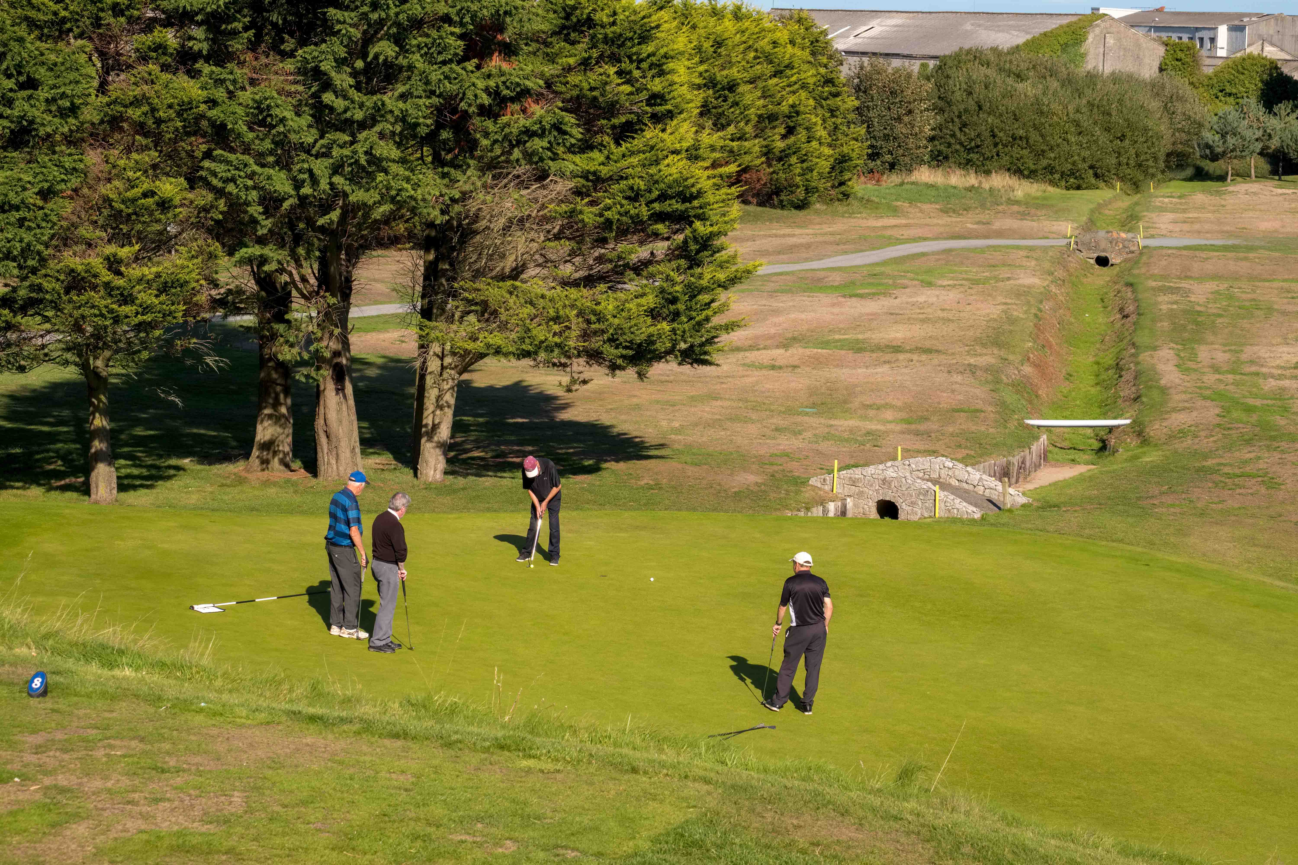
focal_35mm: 83
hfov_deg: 24.5
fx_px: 2992
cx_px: 649
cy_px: 432
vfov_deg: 16.5
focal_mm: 55
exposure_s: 1/240
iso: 200
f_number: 9
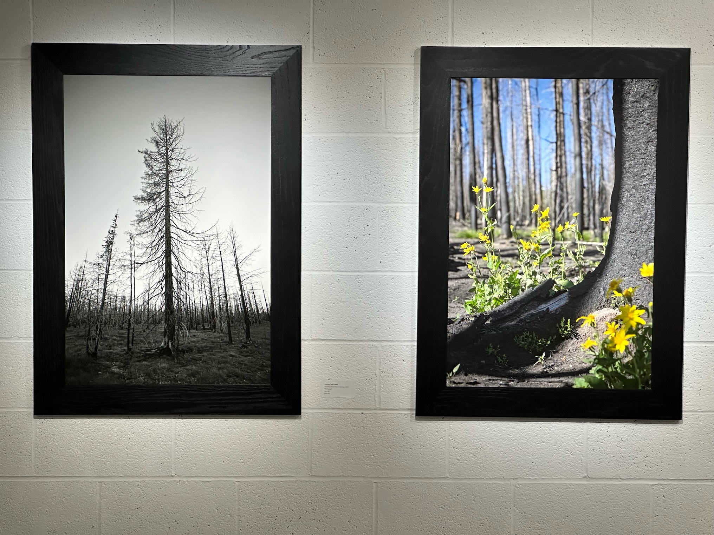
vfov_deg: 19.1
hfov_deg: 25.3
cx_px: 357
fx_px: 1588
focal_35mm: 77
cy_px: 268
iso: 200
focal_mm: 9
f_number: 2.8
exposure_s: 1/60
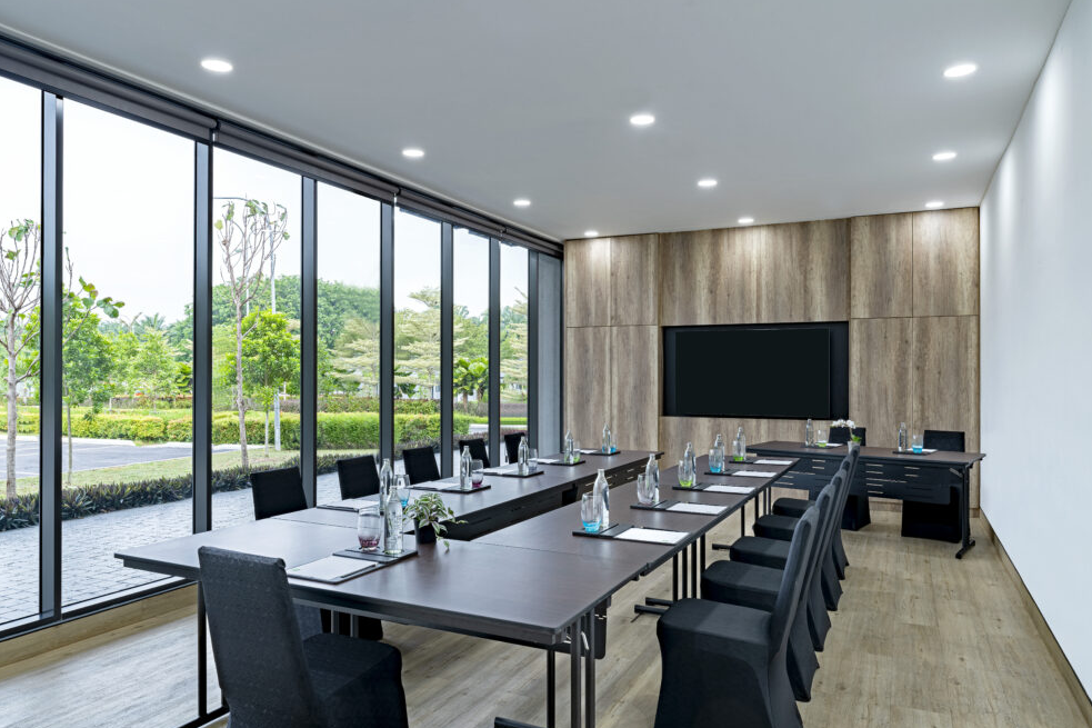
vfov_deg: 51.3
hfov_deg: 71.5
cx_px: 540
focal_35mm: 25
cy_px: 374
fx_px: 758
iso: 100
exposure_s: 1/60
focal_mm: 24
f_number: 11
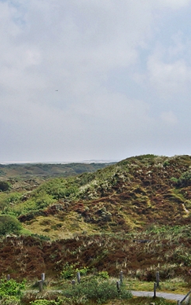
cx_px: 112
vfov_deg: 31.8
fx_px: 524
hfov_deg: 20.6
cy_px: 233
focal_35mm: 63
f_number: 8
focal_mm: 10
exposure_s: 1/320
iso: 100
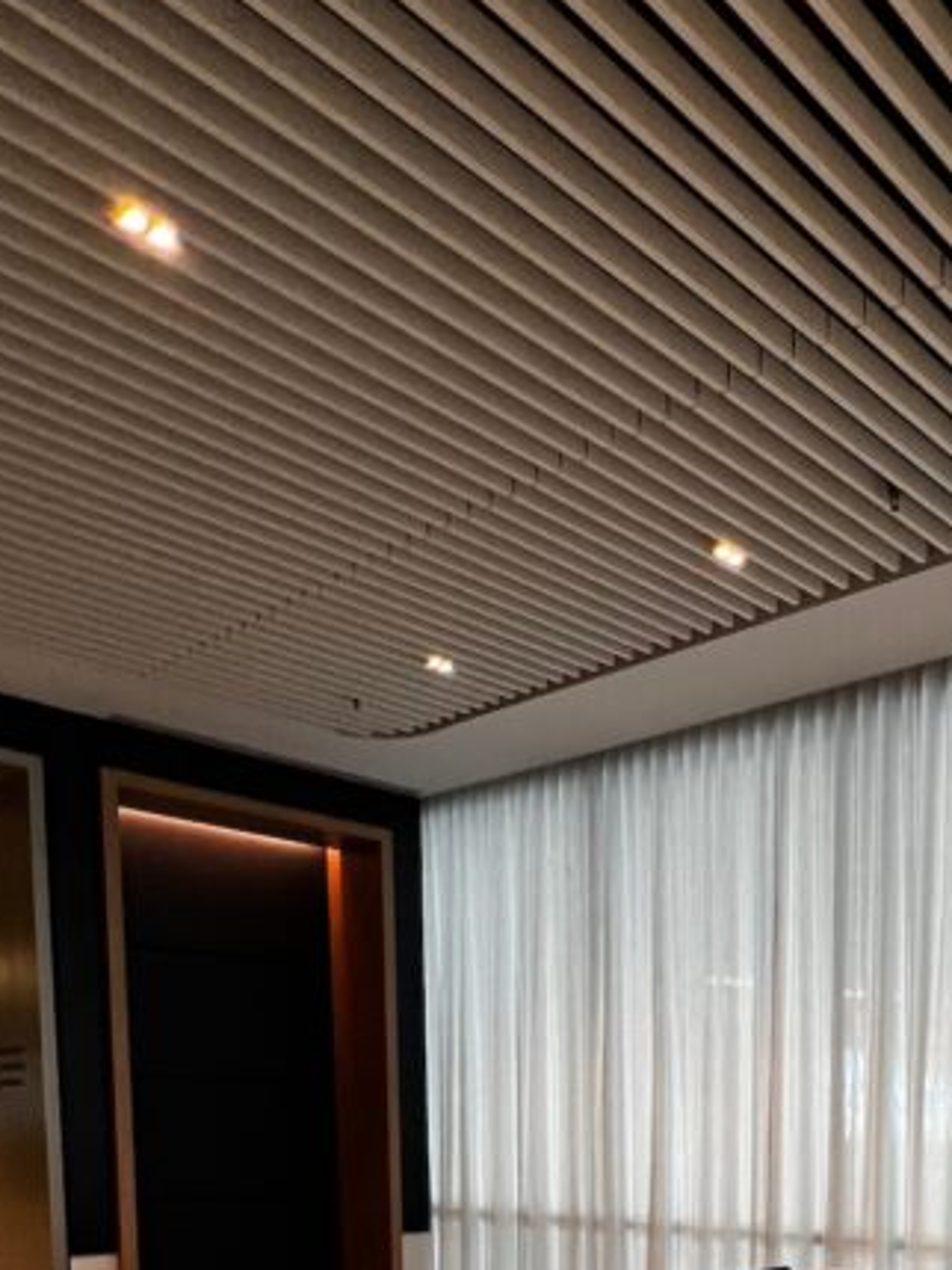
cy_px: 1249
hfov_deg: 42.3
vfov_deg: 48.7
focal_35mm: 31
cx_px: 831
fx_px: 1136
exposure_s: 1/60
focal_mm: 1.57
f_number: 1.8
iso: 320
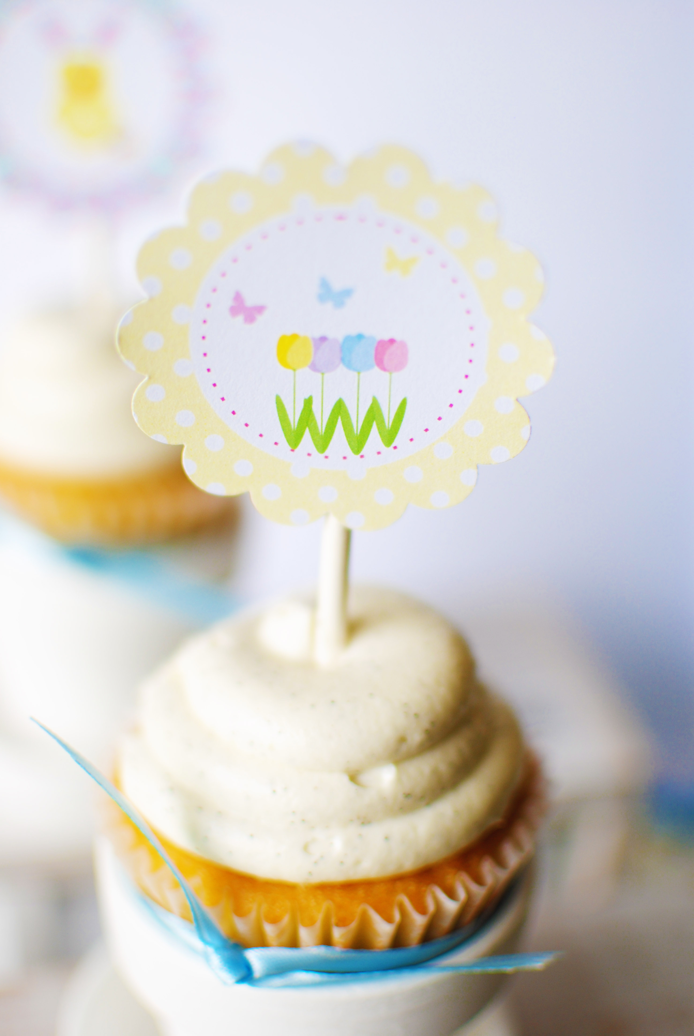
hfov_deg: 25.8
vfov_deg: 37.8
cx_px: 347
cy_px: 518
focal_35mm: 52
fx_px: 1514
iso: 100
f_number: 1.8
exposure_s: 1/200
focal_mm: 35
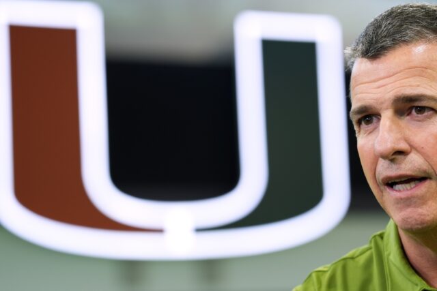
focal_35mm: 135
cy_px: 146
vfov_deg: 10.2
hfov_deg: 15.2
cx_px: 218
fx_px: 1639
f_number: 4.5
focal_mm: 135
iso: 640
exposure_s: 1/50
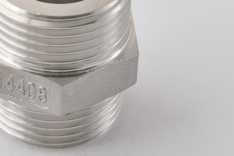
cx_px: 60
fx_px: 1421
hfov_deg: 9.4
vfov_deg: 6.3
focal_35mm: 219
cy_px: 54
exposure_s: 1/125
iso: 200
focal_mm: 50
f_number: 9
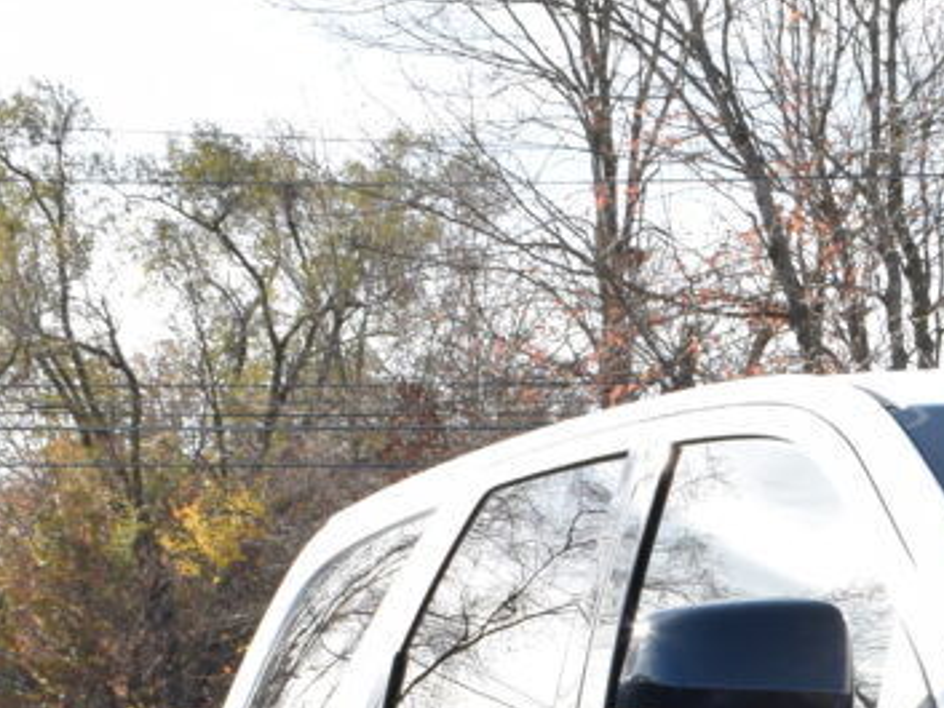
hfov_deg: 16.1
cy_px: 1165
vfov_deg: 12.3
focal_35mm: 113
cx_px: 1367
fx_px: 3083
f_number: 8
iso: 250
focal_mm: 18
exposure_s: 1/250
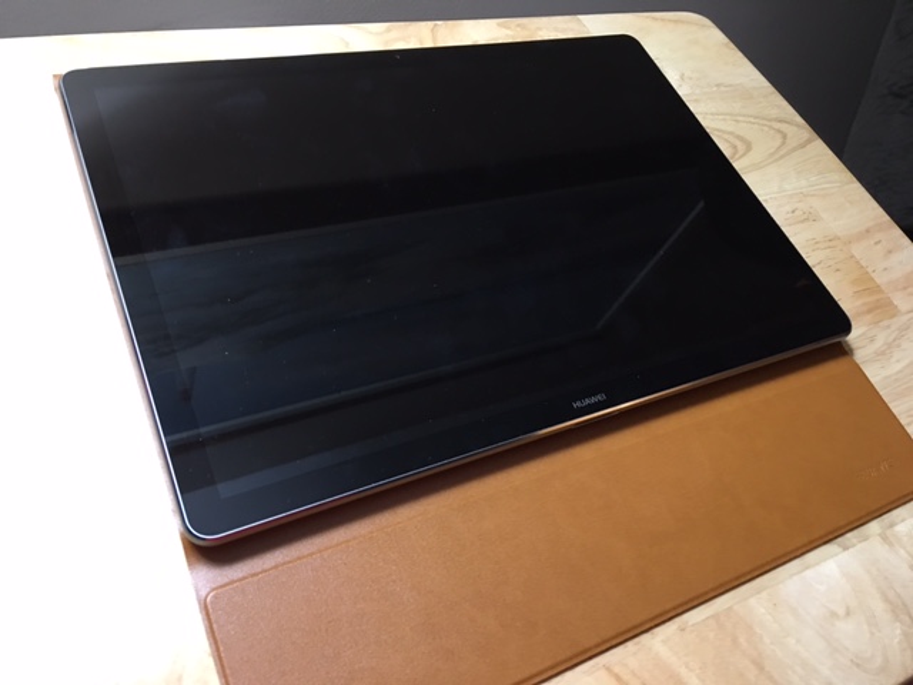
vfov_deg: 48.2
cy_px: 342
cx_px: 456
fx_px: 765
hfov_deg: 61.7
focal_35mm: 29
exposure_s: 1/10
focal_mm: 4.15
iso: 80
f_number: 2.2
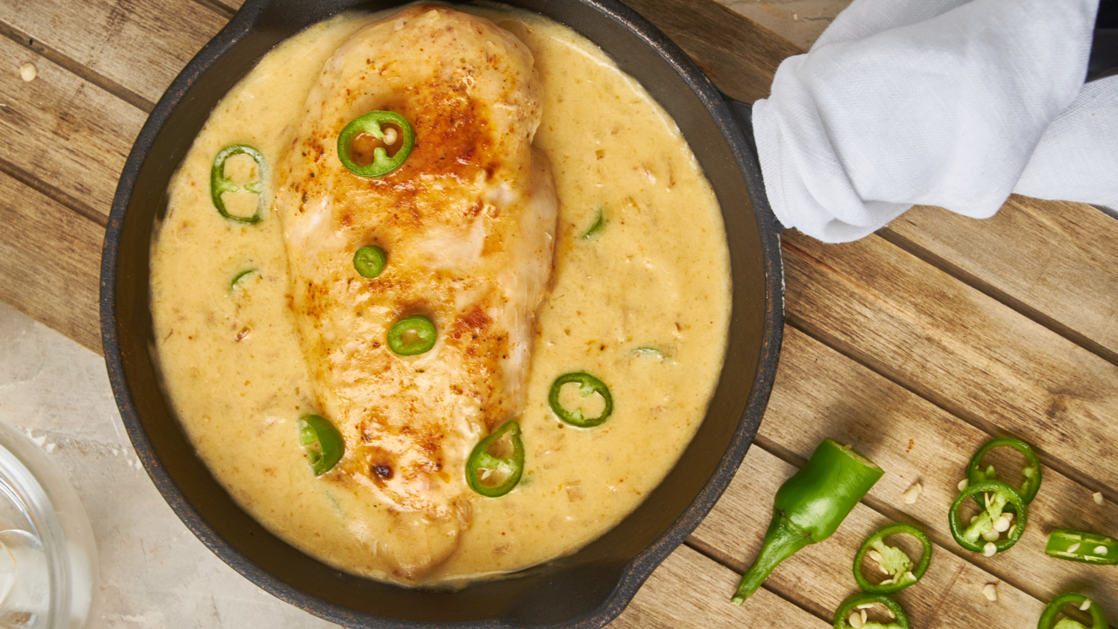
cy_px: 359
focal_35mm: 120
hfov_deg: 17.9
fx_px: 3557
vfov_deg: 10.1
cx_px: 542
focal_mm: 70
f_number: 8
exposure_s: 1/100
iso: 100
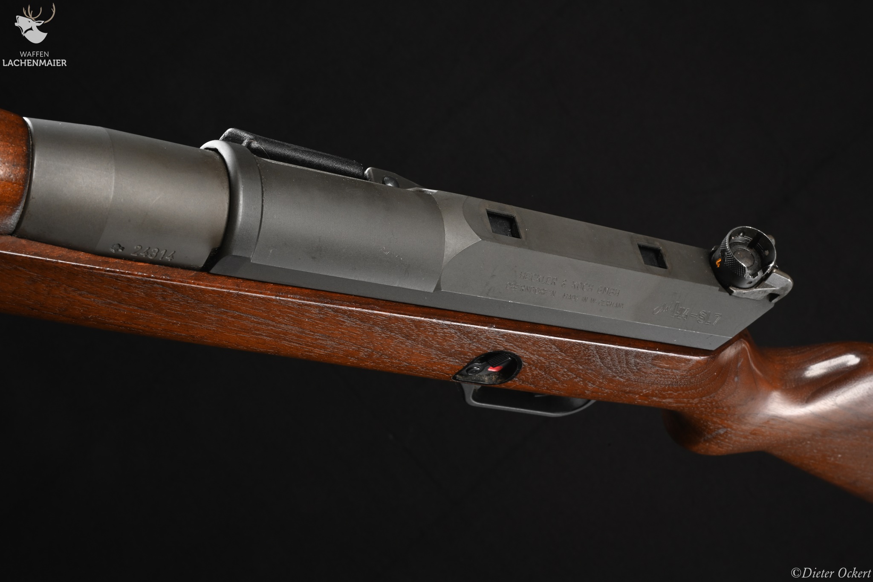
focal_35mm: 49
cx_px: 436
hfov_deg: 40.3
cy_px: 291
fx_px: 1188
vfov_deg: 27.5
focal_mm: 49
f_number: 22
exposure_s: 1/60
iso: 400
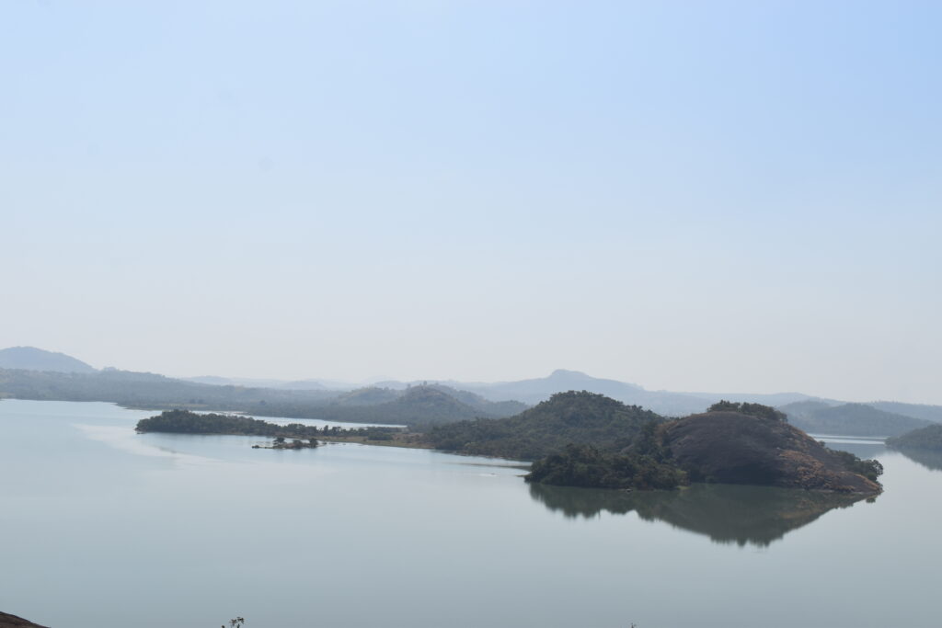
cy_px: 314
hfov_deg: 46.4
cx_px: 471
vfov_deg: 31.9
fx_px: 1099
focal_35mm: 42
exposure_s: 1/500
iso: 100
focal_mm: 28
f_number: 11
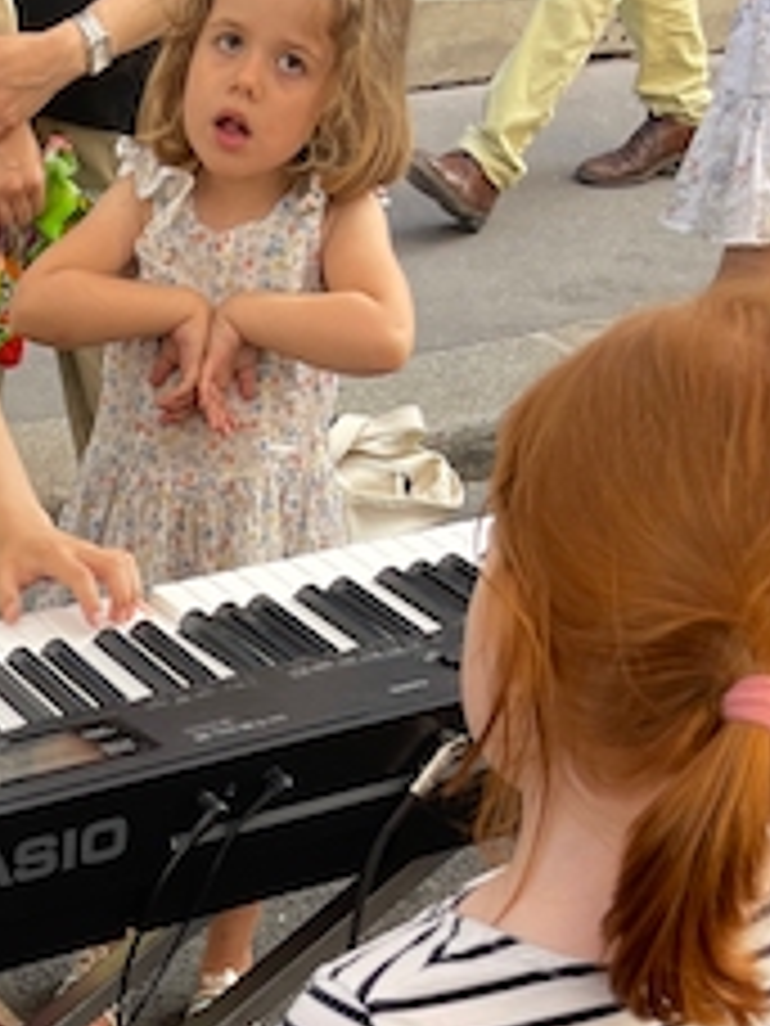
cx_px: -243
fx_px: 2165
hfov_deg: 18.7
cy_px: 1044
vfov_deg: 25.3
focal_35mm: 73
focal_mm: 5.1
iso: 40
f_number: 1.6
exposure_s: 1/121
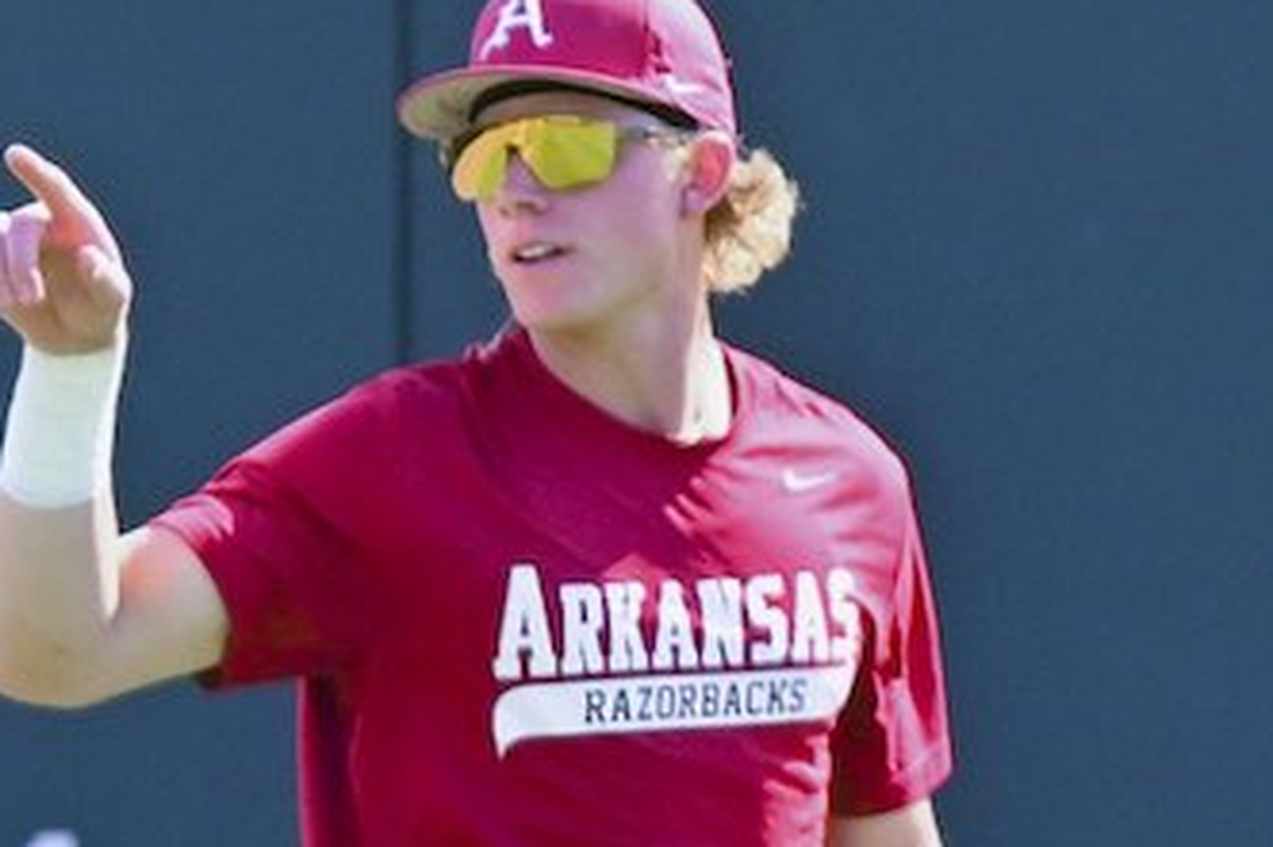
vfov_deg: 0.6
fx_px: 76551
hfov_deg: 1.0
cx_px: 610
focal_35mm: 2166
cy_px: 1127
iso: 320
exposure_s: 1/2500
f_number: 2.8
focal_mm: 400
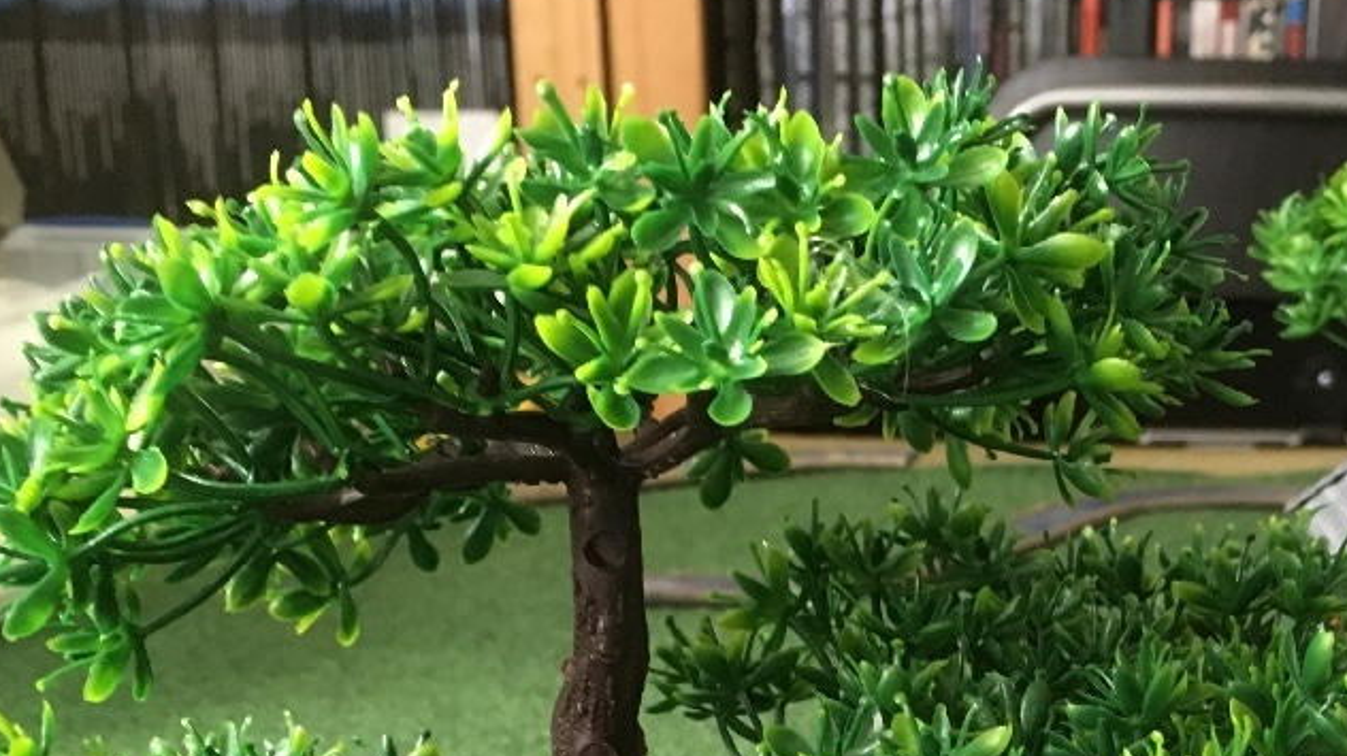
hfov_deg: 34.0
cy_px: 892
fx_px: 2142
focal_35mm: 60
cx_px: 1051
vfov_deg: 19.0
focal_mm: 4.15
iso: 200
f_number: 2.2
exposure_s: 1/20
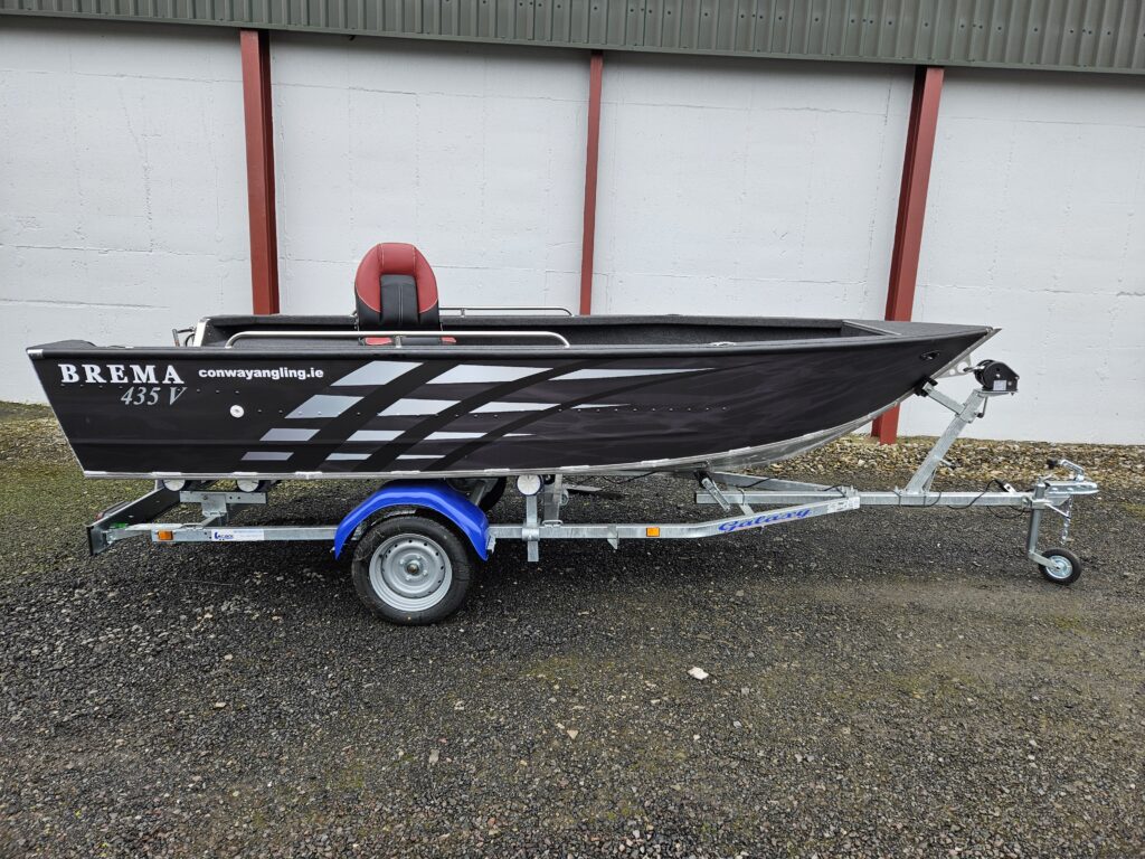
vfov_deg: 58.9
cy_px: 430
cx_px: 572
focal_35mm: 23
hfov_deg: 73.9
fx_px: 761
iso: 32
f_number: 1.8
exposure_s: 1/100
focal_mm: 5.4
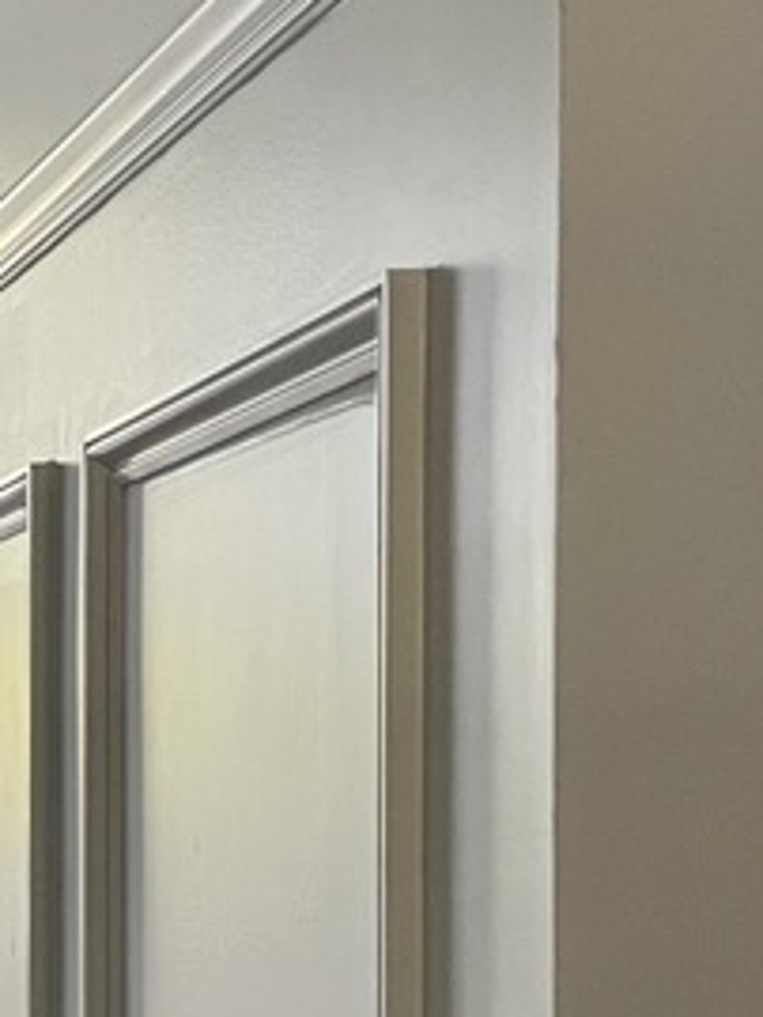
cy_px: 957
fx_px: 2907
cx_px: -555
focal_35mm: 99
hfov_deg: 13.6
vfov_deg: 19.4
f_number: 1.6
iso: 125
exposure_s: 1/92
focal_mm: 4.2
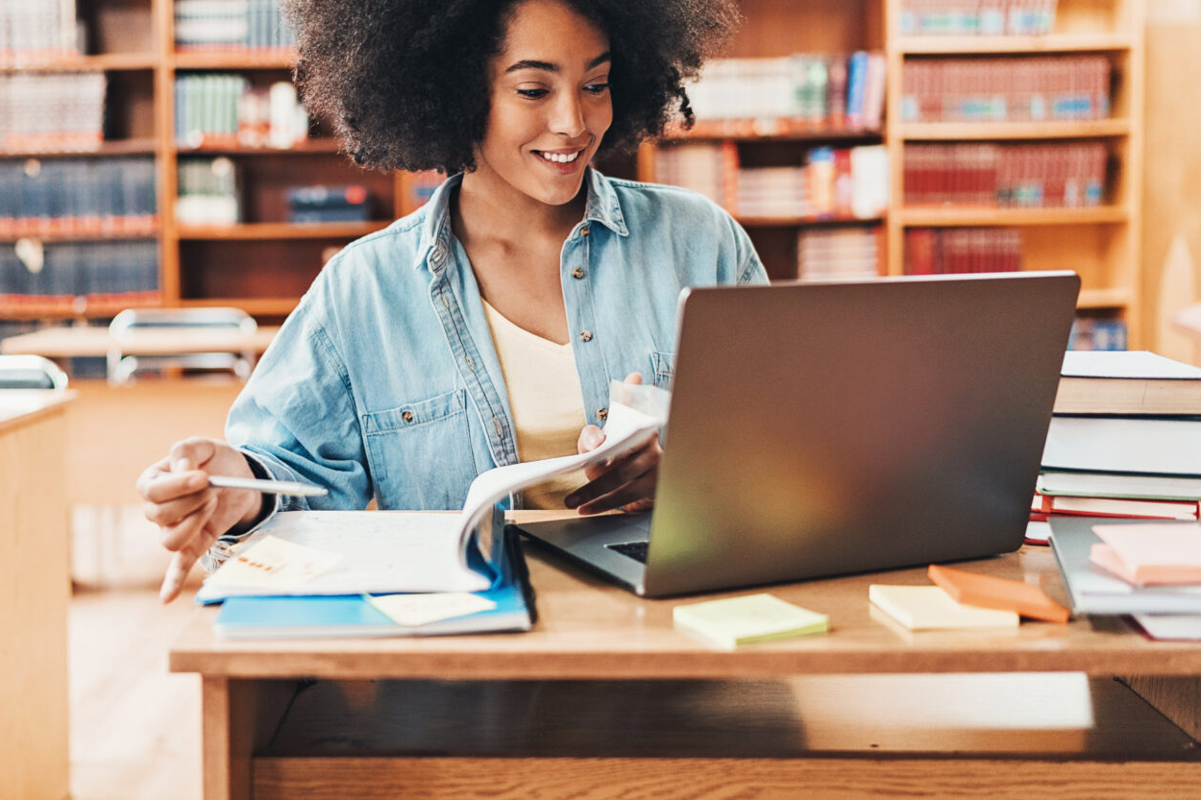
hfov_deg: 45.1
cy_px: 398
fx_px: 1434
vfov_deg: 31.2
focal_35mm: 43
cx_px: 467
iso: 800
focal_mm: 35
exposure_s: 1/200
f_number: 1.6
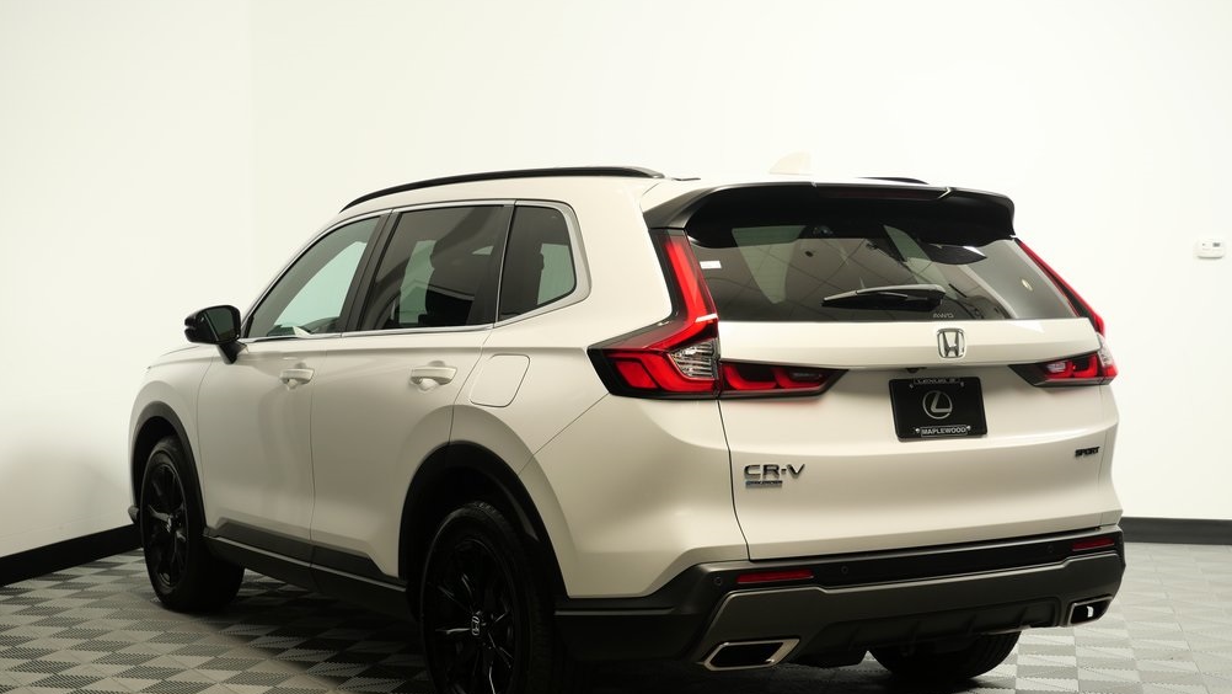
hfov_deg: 42.1
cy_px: 464
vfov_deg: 24.3
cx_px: 622
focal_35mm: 49
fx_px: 1601
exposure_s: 1/200
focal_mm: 22
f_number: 5
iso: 250
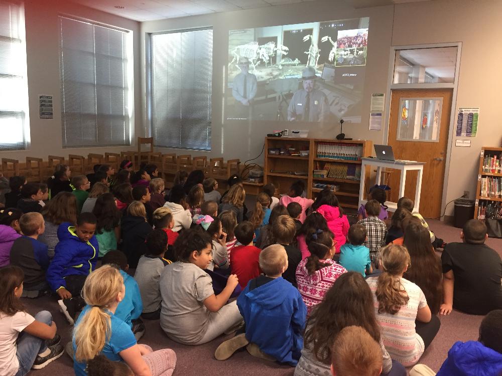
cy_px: 188
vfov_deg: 48.2
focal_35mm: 29
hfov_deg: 61.7
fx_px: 421
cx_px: 251
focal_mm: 4.15
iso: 125
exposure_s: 1/30
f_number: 2.2
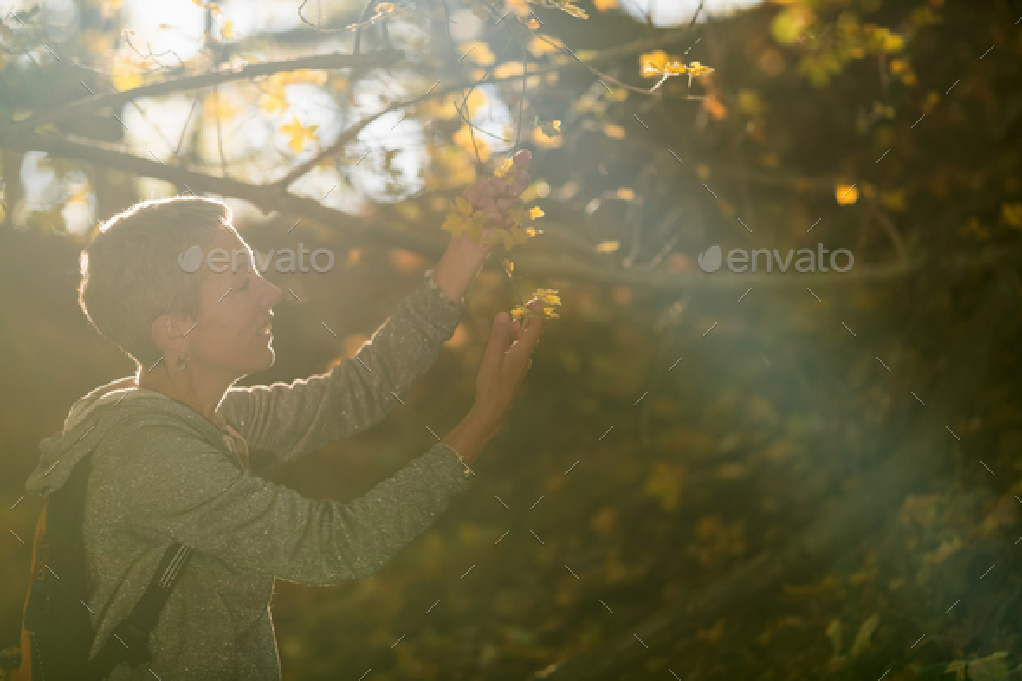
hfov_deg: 15.2
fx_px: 3831
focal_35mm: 135
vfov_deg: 10.2
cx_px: 511
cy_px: 340
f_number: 2
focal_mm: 135
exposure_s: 1/320
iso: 100
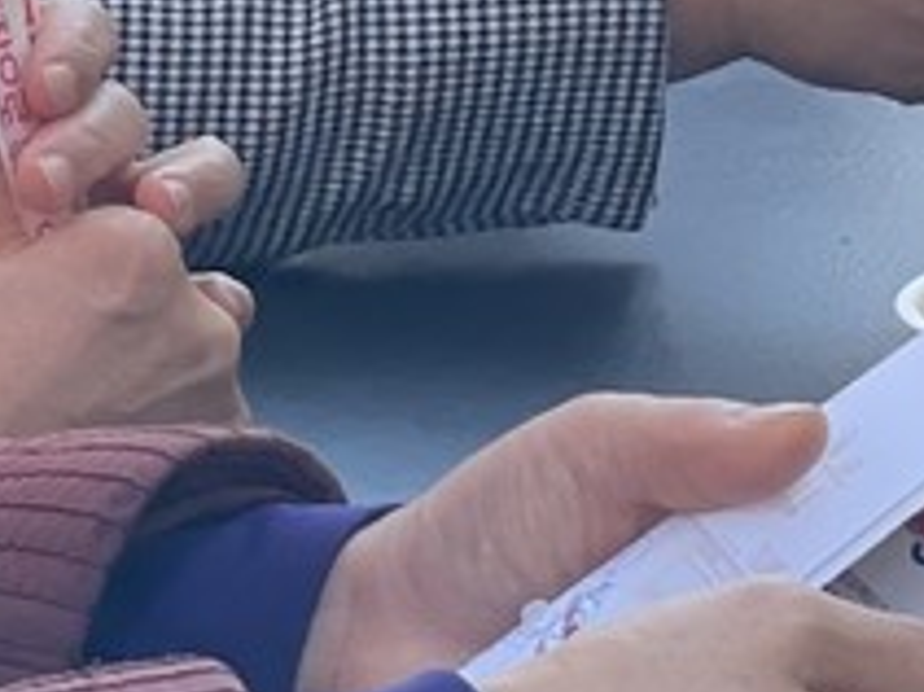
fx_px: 10351
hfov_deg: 5.1
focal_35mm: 388
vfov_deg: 3.8
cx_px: 758
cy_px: -447
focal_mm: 7.5
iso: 25
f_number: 2.2
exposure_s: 1/215
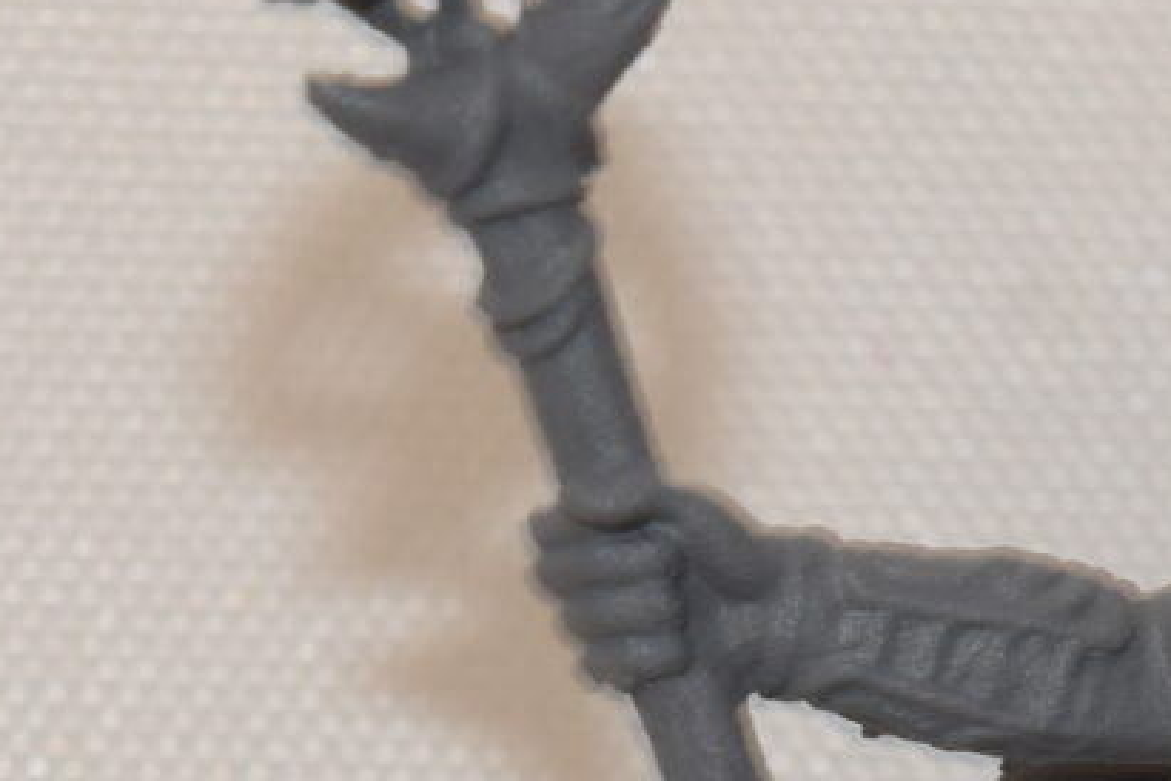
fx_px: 14571
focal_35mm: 448
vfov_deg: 3.1
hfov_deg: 4.6
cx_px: 1846
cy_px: 1481
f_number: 13
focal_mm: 48
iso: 100
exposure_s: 1/2.5
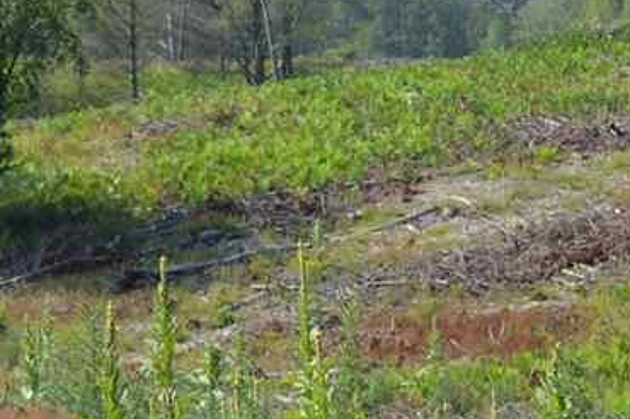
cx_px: 804
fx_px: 3270
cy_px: -89
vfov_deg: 7.3
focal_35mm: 187
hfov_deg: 10.8
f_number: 9
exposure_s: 1/320
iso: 100
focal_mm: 36
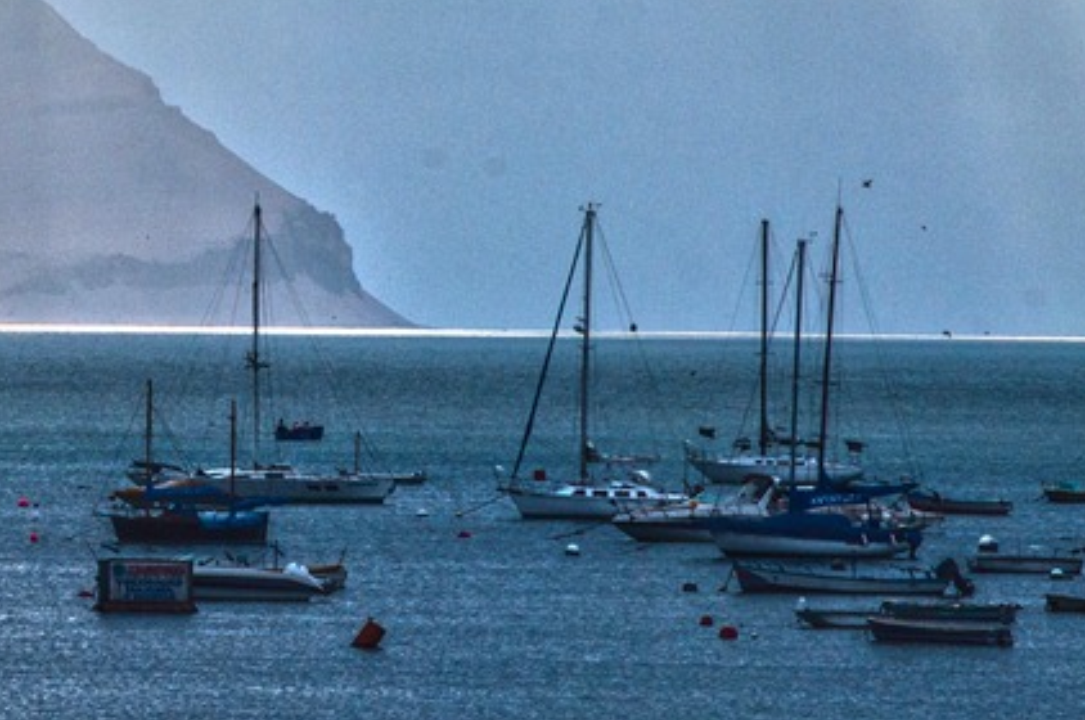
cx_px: -195
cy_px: 75
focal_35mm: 437
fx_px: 13150
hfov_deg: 4.7
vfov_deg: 3.1
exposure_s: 1/250
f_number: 13
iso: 200
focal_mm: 120
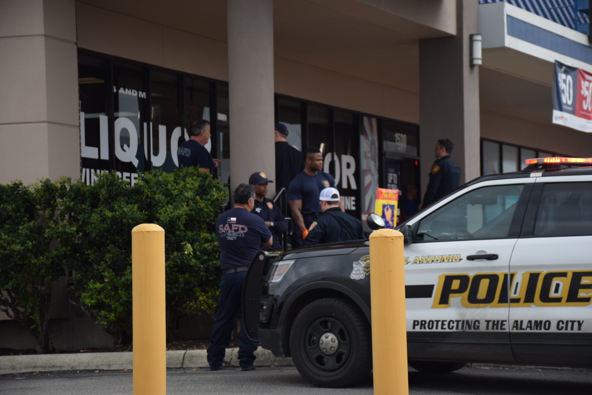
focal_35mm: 112
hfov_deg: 18.2
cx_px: 296
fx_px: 1850
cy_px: 198
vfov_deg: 12.2
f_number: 5.6
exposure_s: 1/500
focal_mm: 75
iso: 220
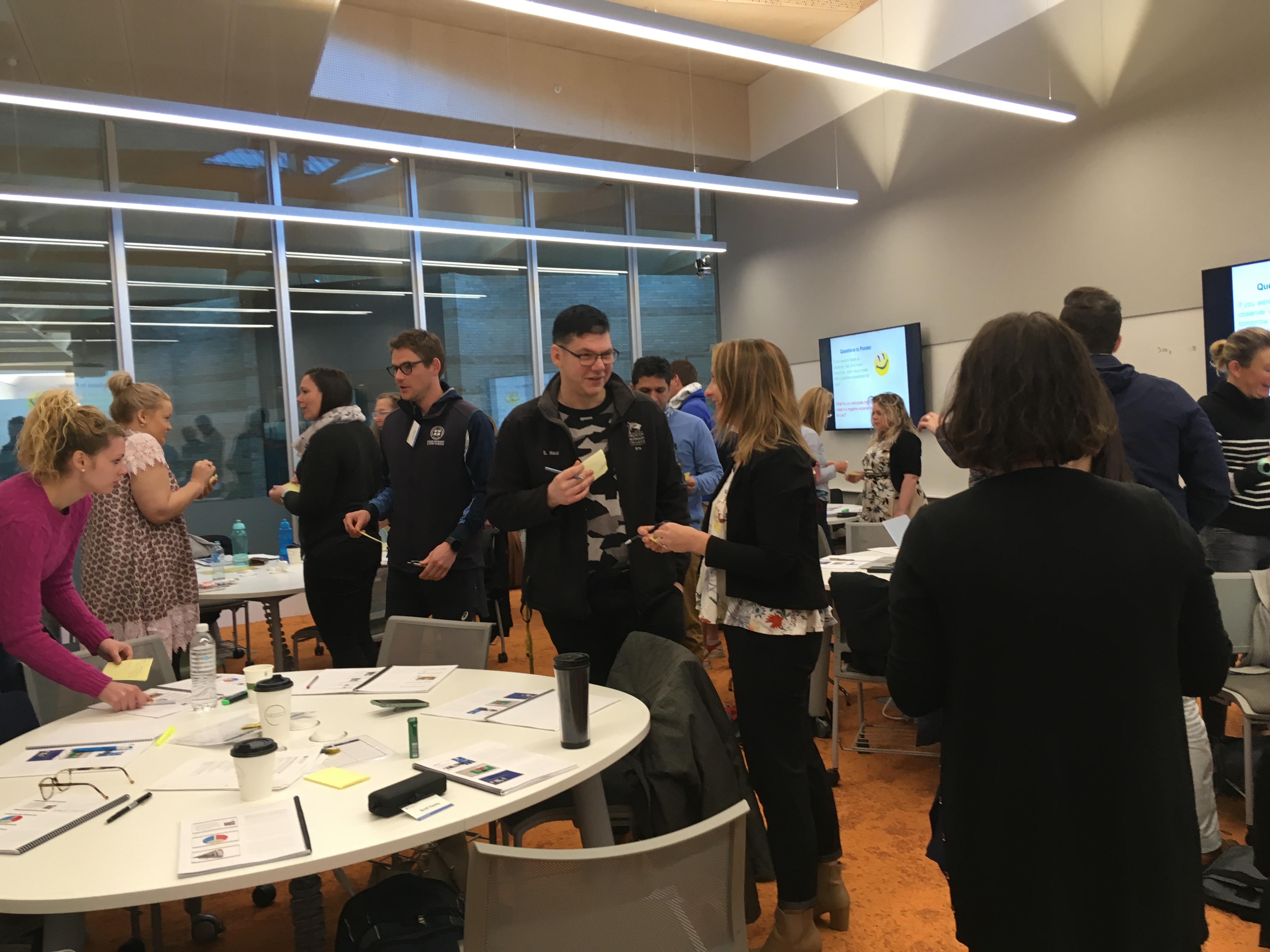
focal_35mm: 29
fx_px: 1064
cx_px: 635
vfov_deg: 48.2
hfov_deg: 61.7
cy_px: 476
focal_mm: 4.15
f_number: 2.2
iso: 80
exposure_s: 1/33
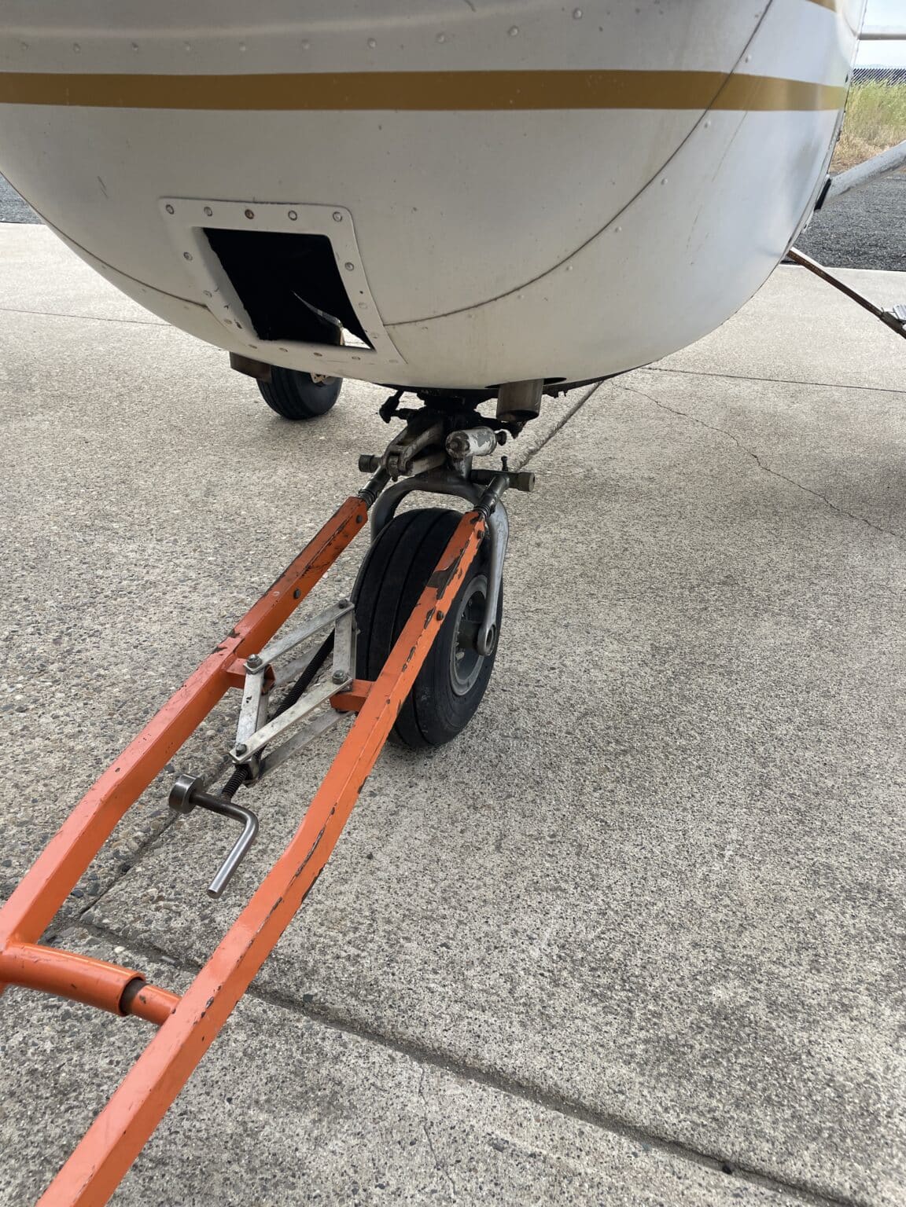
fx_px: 907
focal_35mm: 26
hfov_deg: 53.1
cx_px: 453
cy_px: 604
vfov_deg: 67.3
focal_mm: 4.2
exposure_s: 1/796
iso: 32
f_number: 1.6
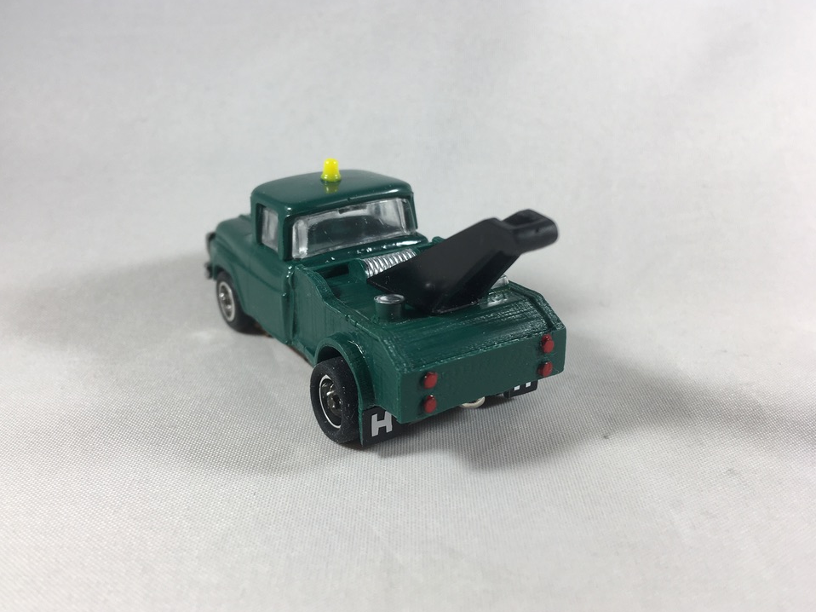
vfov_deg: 45.4
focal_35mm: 31
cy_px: 317
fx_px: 731
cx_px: 381
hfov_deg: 58.3
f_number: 2.2
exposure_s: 1/120
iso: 25
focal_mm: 4.15
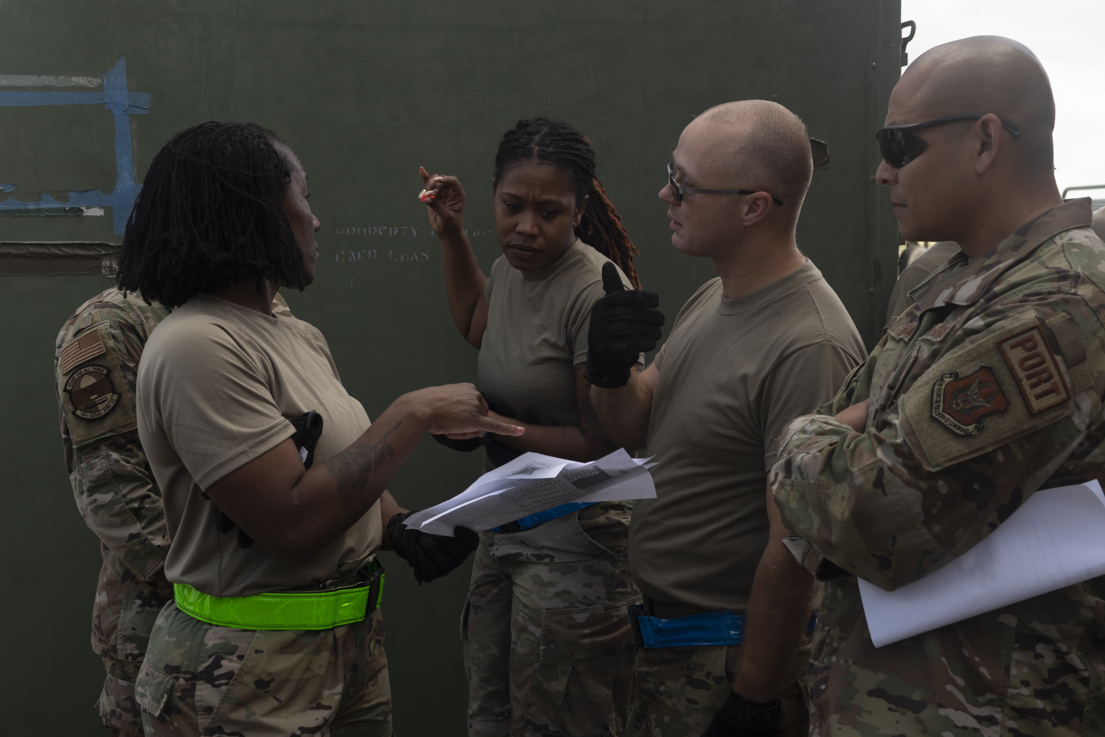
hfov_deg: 38.2
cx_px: 552
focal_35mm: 52
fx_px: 1596
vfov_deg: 26.0
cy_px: 368
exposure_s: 1/200
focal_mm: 35
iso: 125
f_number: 6.3
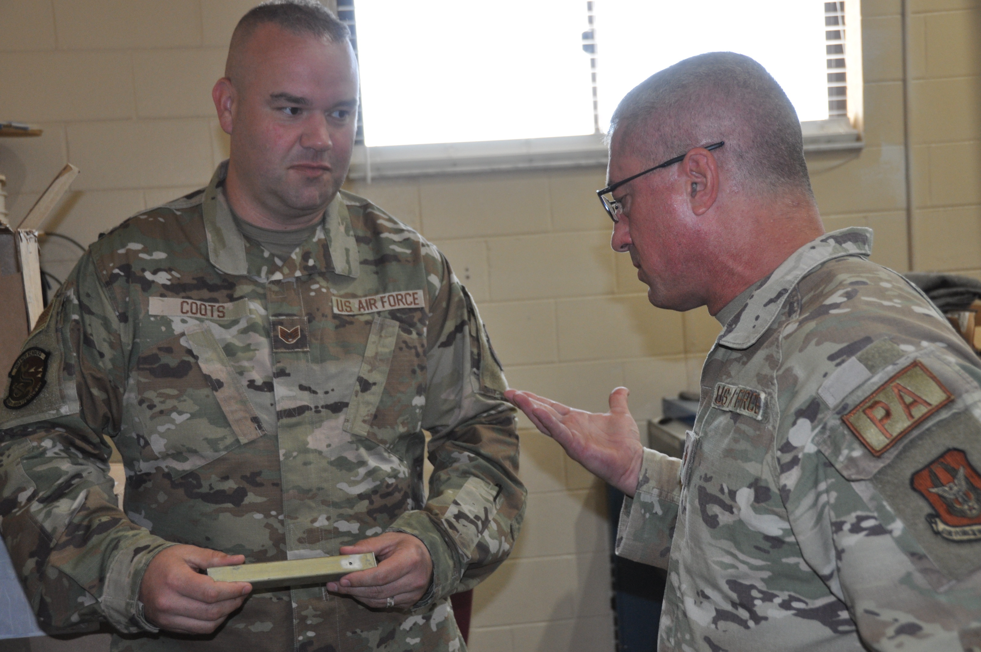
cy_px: 326
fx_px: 1306
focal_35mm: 48
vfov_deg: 28.0
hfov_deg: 41.2
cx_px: 490
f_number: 4.2
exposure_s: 1/125
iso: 640
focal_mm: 32
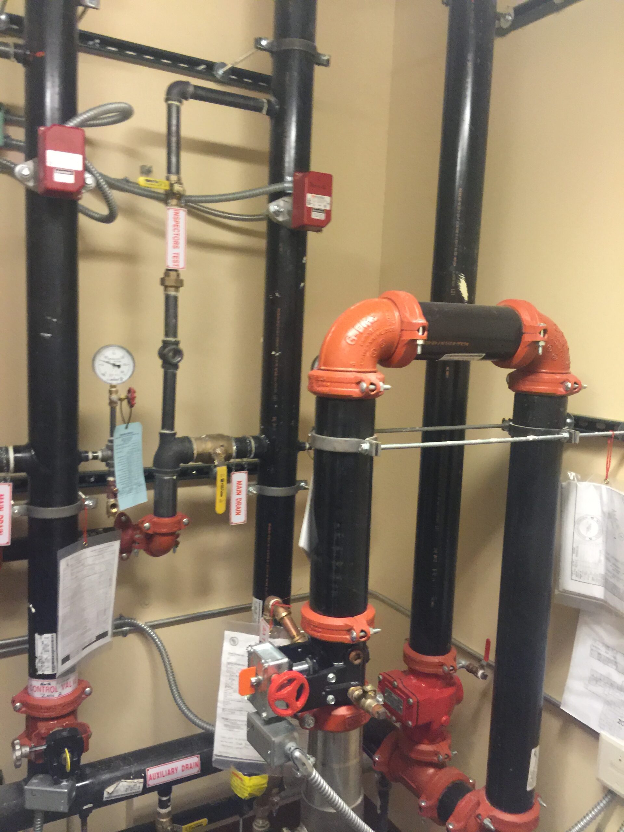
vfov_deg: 61.7
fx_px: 697
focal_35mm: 29
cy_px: 416
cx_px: 312
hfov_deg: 48.2
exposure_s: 1/4
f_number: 2.2
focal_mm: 4.15
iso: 80
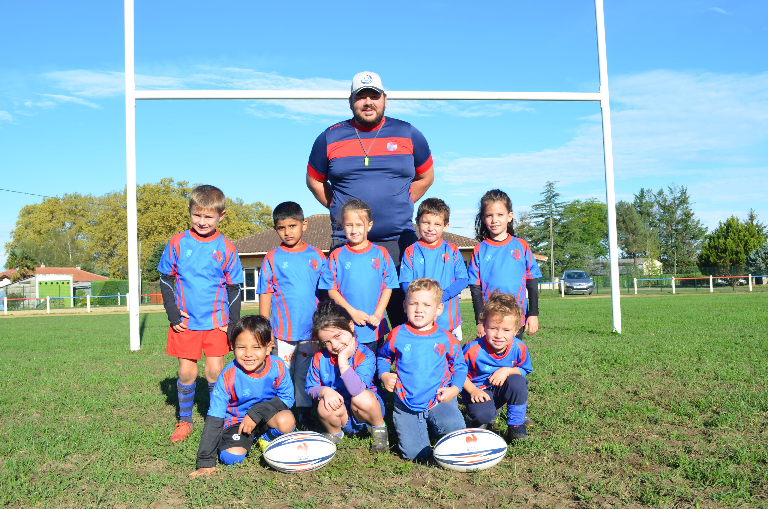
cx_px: 384
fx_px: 703
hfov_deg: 57.3
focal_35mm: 33
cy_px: 254
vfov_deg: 39.8
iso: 100
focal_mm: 22
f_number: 8
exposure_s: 1/160
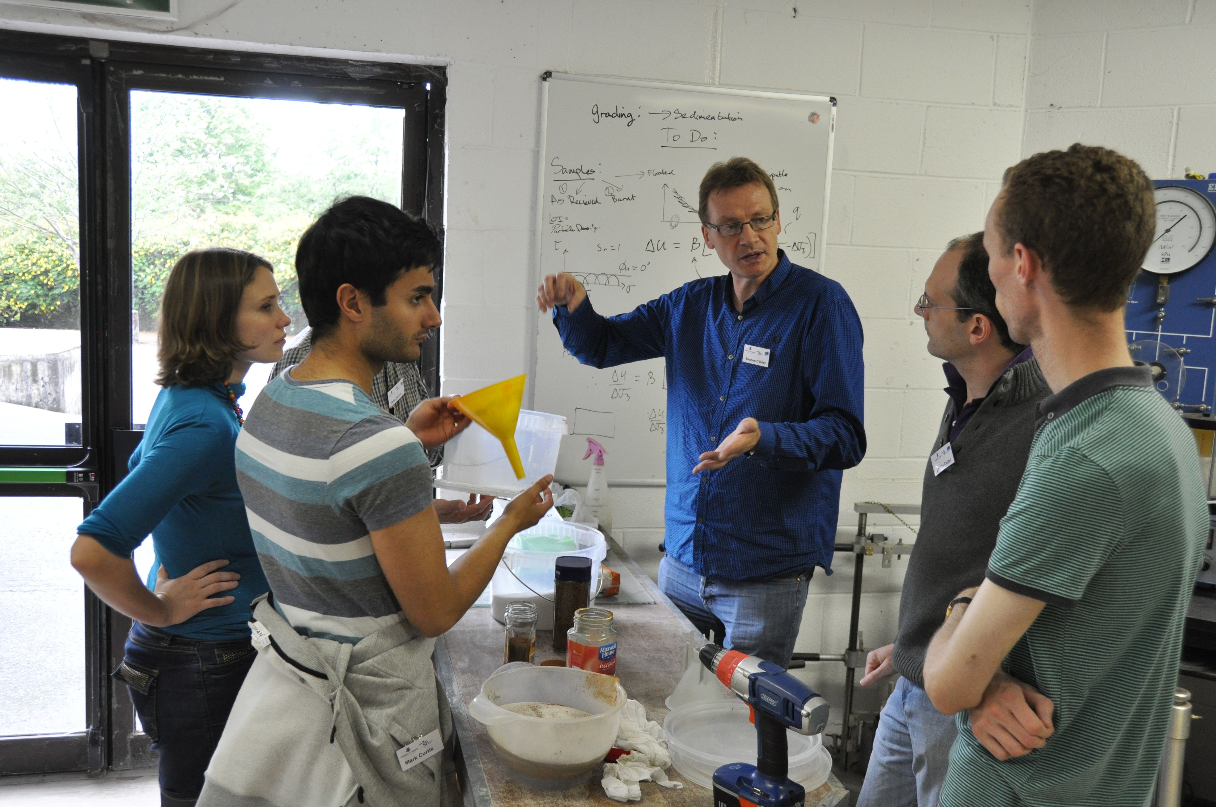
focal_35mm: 33
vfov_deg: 39.9
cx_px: 608
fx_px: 1113
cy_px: 404
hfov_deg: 57.3
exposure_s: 1/100
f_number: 4.5
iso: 800
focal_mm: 22
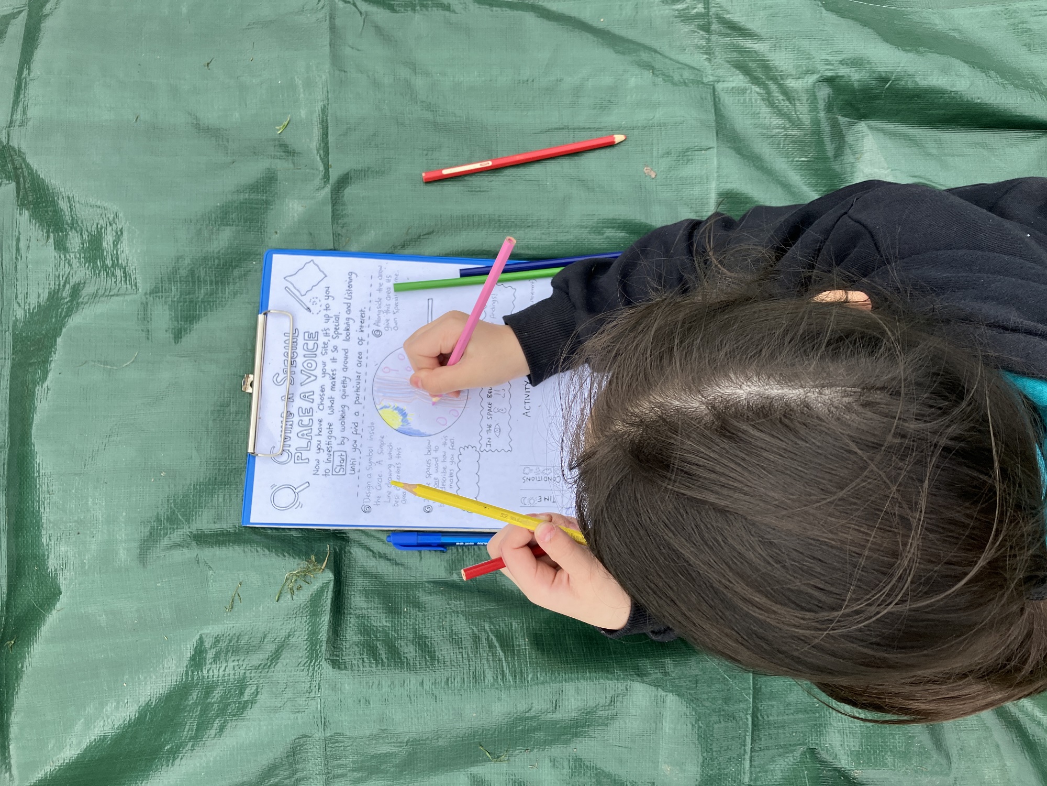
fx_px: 847
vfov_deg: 49.7
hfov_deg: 63.4
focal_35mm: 28
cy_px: 393
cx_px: 524
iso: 32
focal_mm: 3.99
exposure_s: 1/906
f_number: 1.8
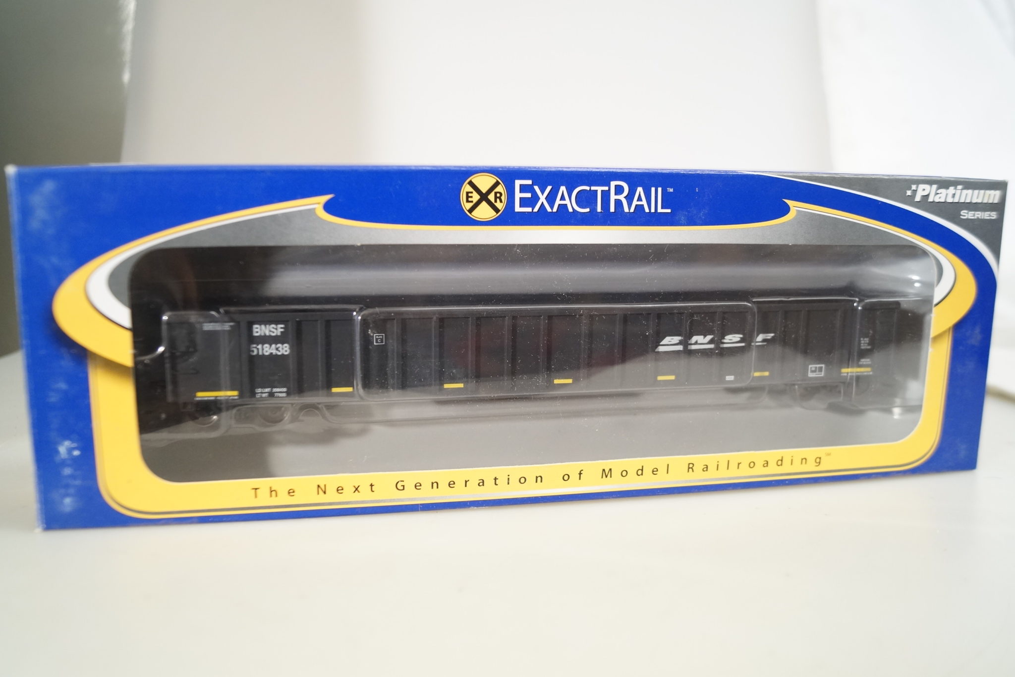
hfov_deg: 61.9
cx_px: 508
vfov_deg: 43.6
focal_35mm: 30
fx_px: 846
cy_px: 338
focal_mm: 20
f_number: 4
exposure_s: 1/160
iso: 800
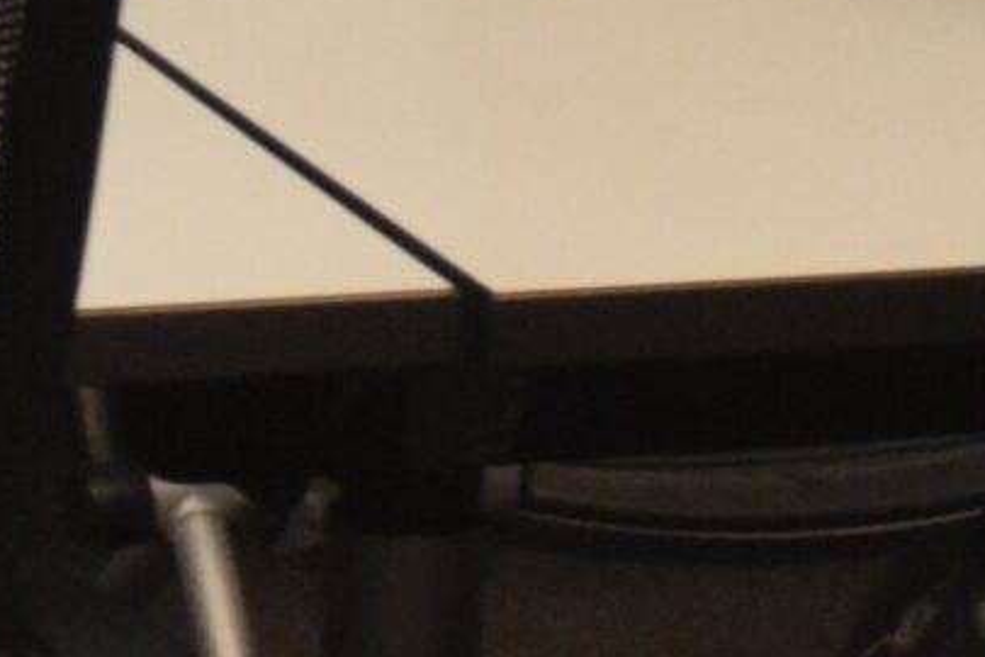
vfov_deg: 3.6
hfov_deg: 5.4
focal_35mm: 379
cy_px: -1035
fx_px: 10369
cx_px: -182
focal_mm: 40
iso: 2200
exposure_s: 1/60
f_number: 5.3
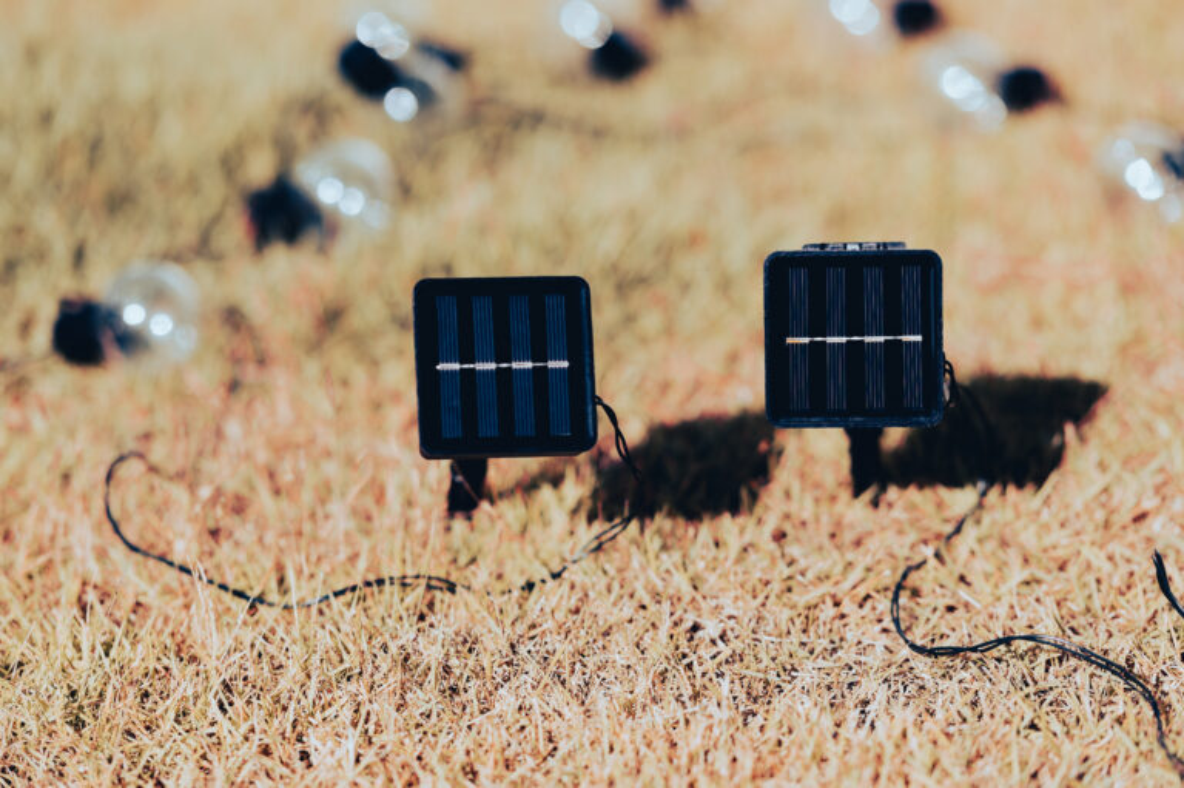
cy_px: 394
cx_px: 592
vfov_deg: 13.0
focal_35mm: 105
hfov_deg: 19.5
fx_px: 3451
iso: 200
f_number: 2.8
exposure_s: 1/3200
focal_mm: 105
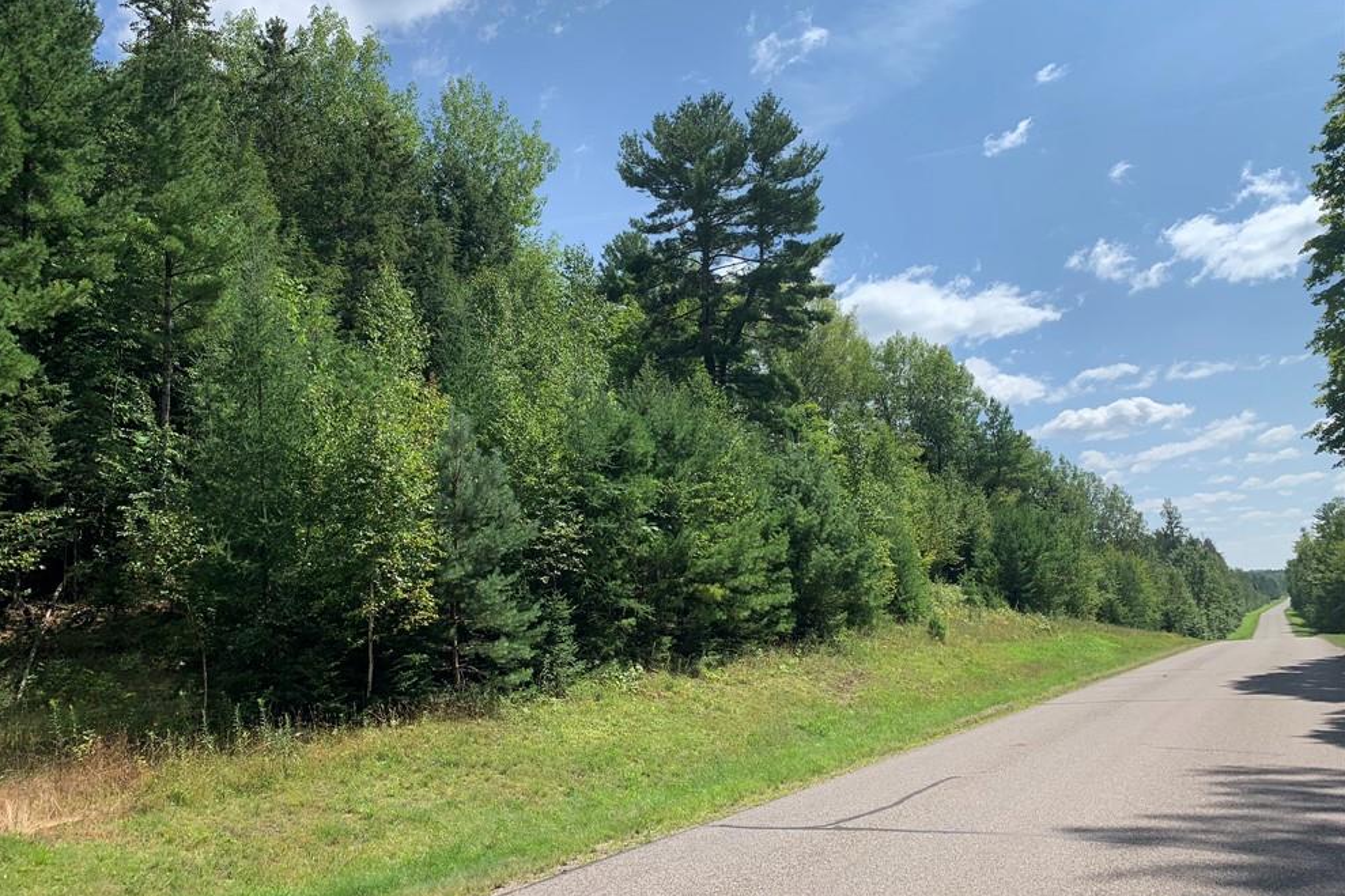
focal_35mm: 28
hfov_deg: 65.5
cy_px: 386
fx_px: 1046
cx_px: 650
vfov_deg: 46.3
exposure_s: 1/2994
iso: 25
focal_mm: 4.25
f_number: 1.8
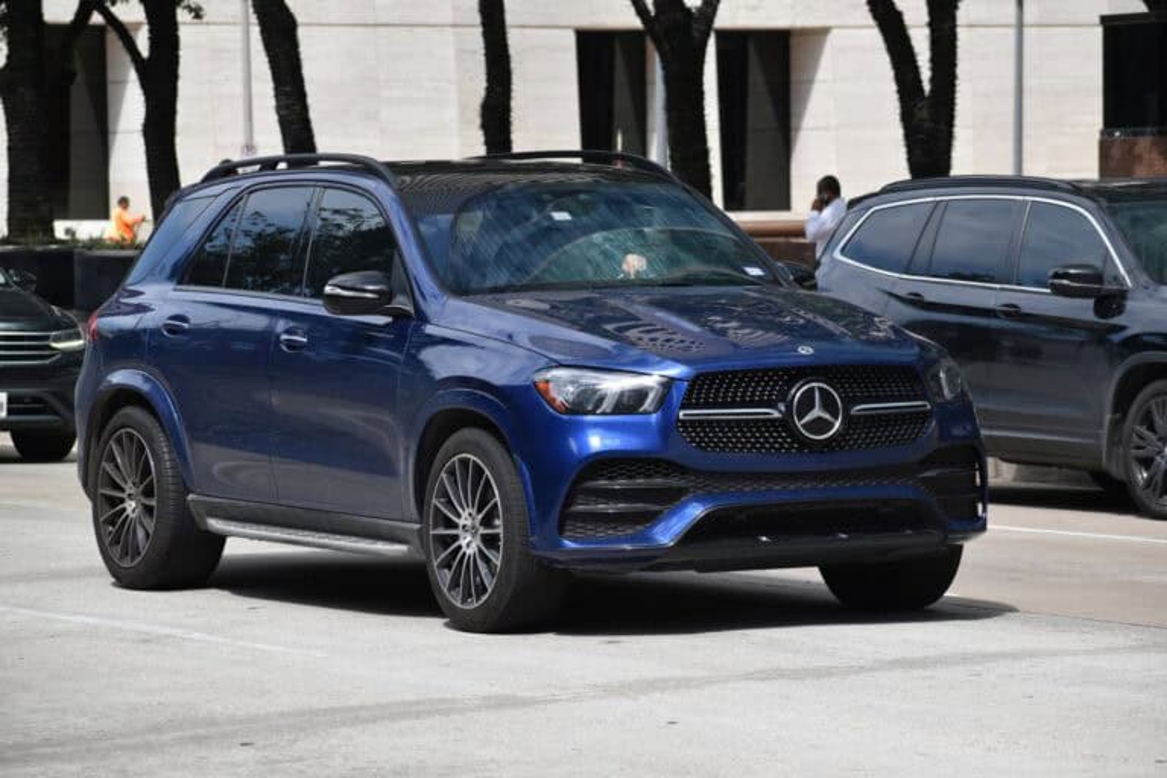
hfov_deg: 12.5
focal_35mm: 165
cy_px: 389
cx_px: 584
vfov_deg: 8.3
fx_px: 5348
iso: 400
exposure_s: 1/1600
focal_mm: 110
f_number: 6.3
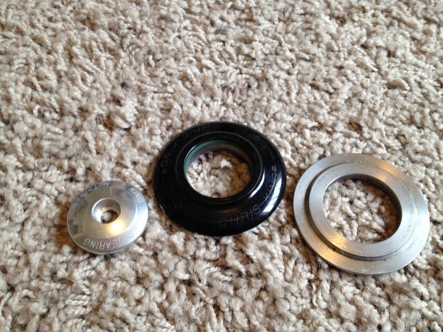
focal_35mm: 35
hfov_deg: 52.6
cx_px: 222
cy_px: 166
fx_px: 448
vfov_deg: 40.7
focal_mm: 4.28
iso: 125
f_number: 2.4
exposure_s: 1/20
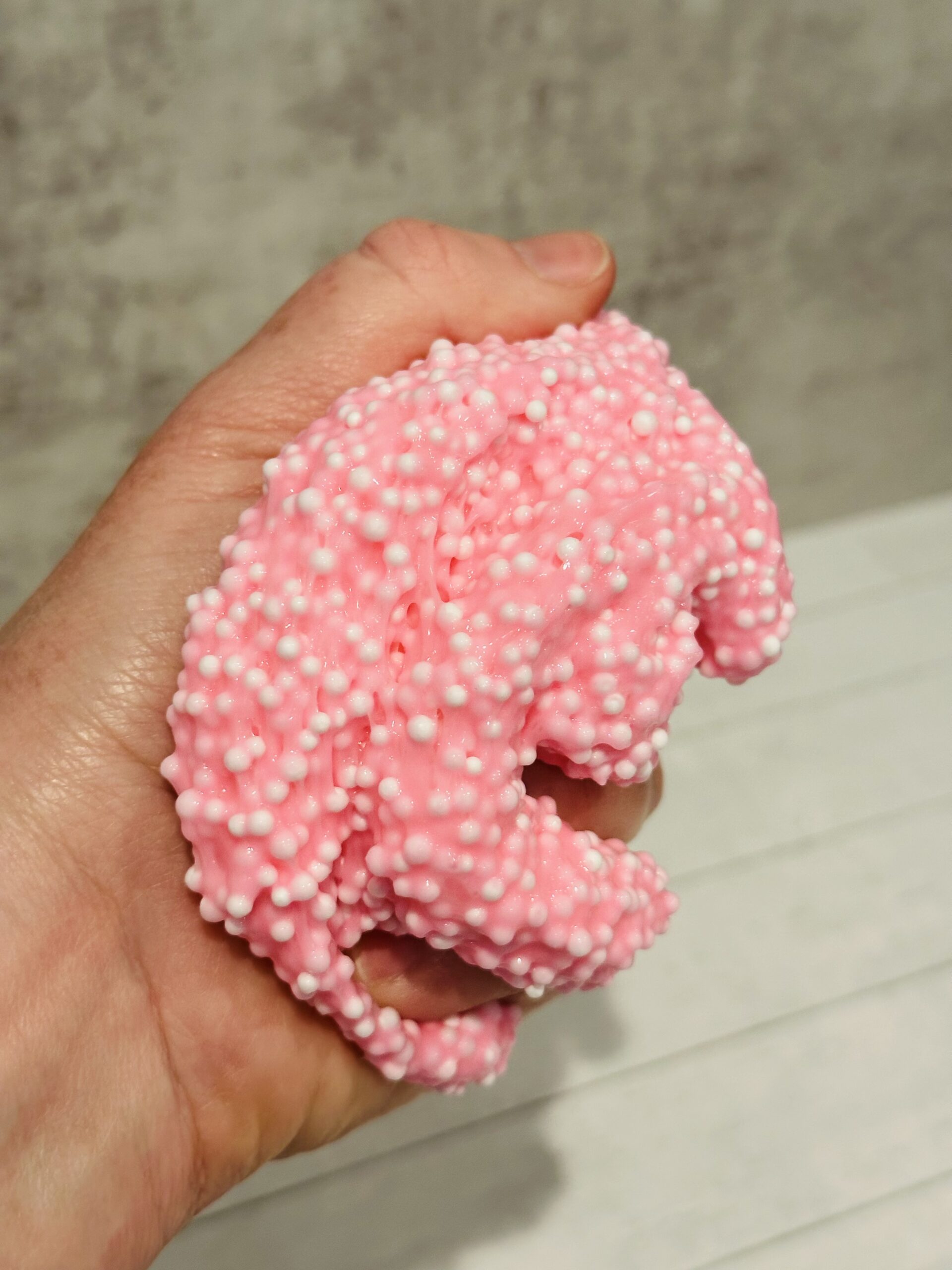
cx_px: 476
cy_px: 635
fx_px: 1760
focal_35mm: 48
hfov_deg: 30.3
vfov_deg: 39.7
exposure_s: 1/60
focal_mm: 6.86
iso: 160
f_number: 1.78
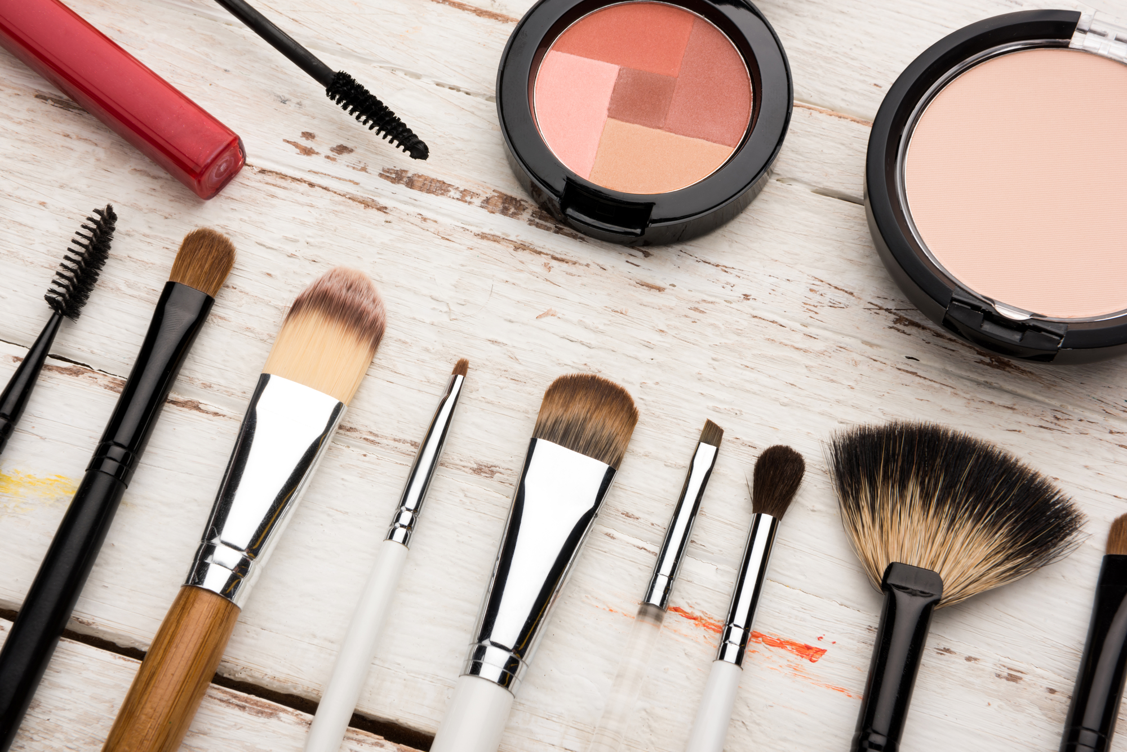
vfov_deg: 19.5
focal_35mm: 70
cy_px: 376
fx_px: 2192
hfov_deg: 28.8
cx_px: 564
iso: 64
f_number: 22
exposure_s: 1/160
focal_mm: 70
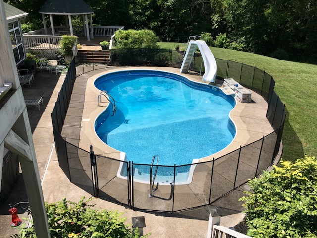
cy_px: 119
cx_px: 158
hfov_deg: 61.7
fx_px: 266
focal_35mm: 29
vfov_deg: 48.2
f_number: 2.2
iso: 25
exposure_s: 1/2653
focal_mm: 4.15
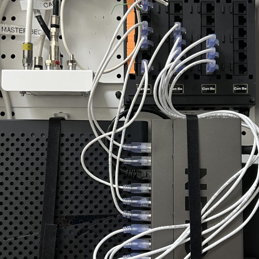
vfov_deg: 36.7
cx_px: 140
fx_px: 389
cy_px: 151
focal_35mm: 46
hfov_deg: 36.8
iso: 160
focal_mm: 5.7
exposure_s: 1/60
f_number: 1.5
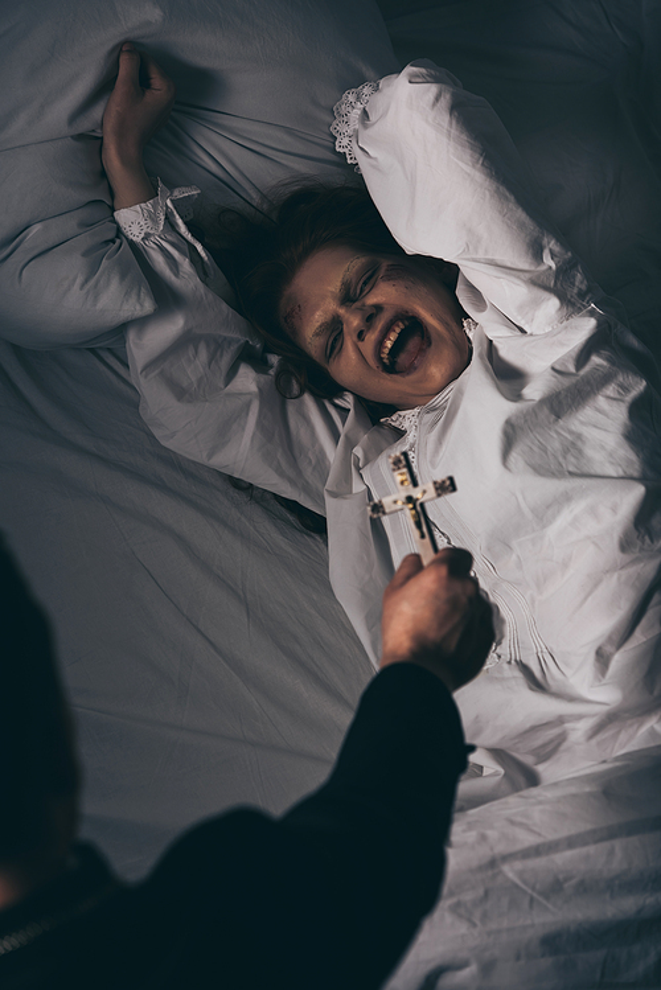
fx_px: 3302
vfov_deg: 17.1
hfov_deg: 11.4
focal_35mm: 120
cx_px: 330
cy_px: 495
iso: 160
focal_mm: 120
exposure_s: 1/200
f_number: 4
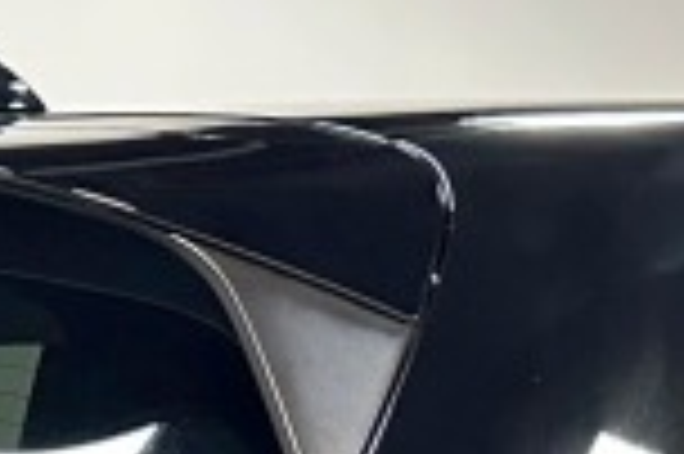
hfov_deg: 12.2
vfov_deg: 7.2
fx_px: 3189
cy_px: 1393
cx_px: 189
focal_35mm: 168
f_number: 1.78
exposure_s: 1/60
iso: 500
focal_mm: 6.86
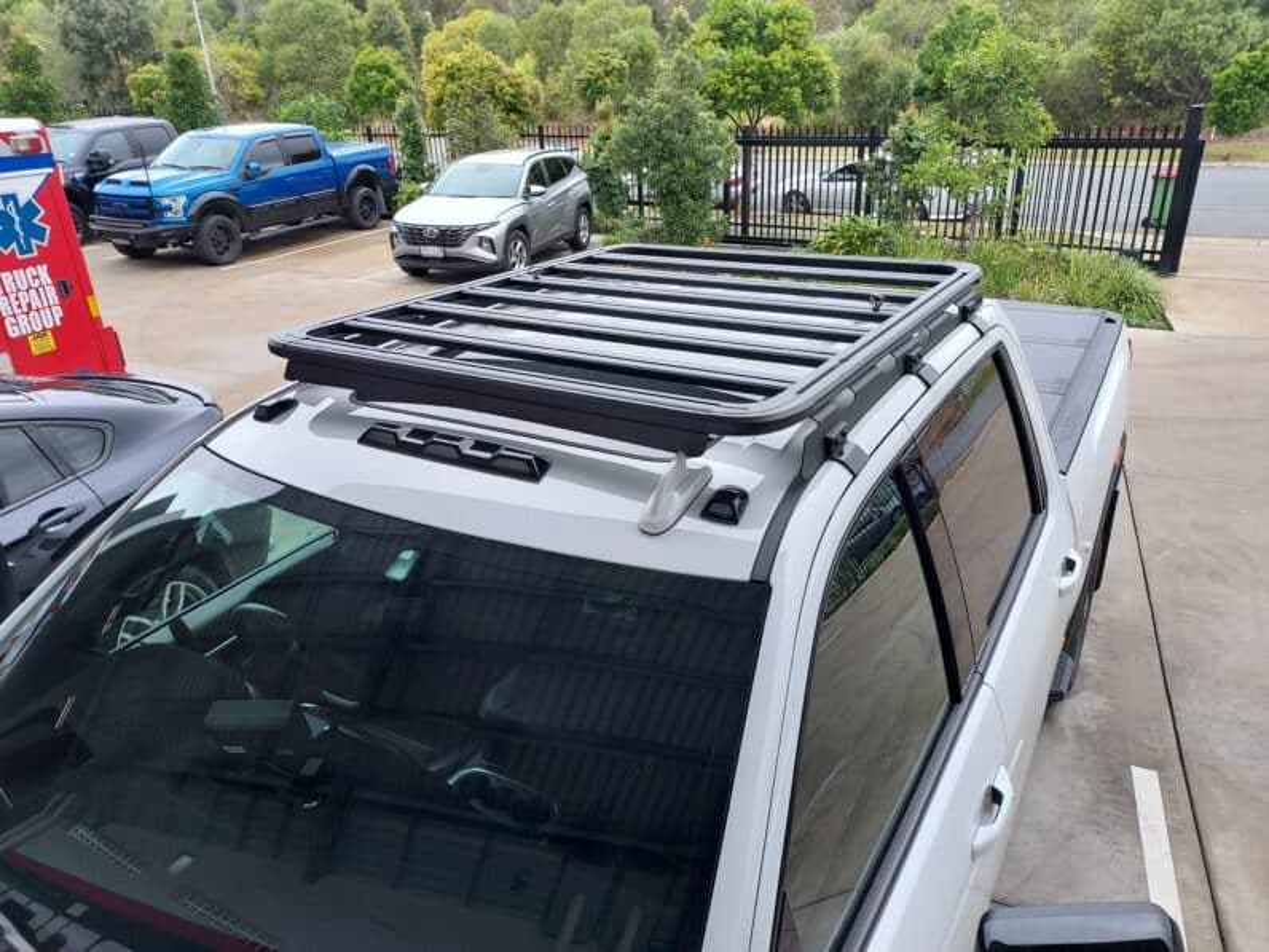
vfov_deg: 56.8
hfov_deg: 71.6
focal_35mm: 24
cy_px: 476
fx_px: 880
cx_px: 634
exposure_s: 1/122
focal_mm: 4.6
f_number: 1.8
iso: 40
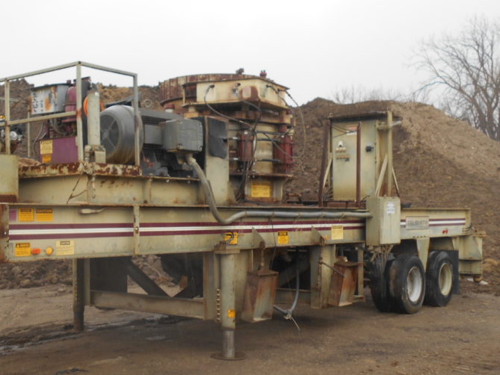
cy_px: 202
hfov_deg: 38.5
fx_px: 708
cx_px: 167
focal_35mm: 49
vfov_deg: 29.7
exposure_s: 1/125
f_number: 3.6
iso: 80
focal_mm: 5.8
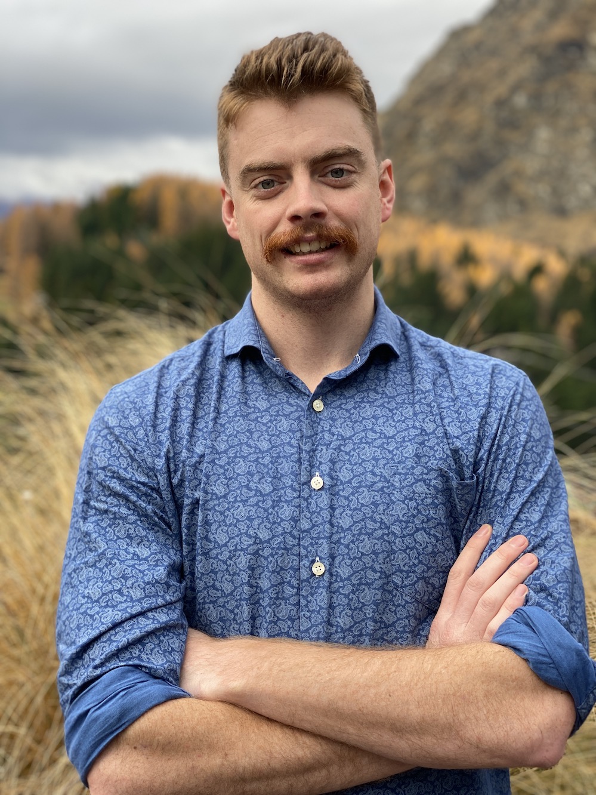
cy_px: 398
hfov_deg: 28.0
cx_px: 298
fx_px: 1194
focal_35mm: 52
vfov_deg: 36.8
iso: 20
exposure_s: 1/138
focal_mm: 6
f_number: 2
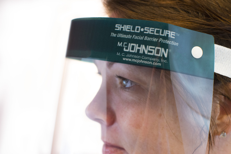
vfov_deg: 25.8
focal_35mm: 52
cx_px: 116
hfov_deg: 37.9
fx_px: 337
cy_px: 77
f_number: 5.6
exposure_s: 1/125
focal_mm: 35
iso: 1000
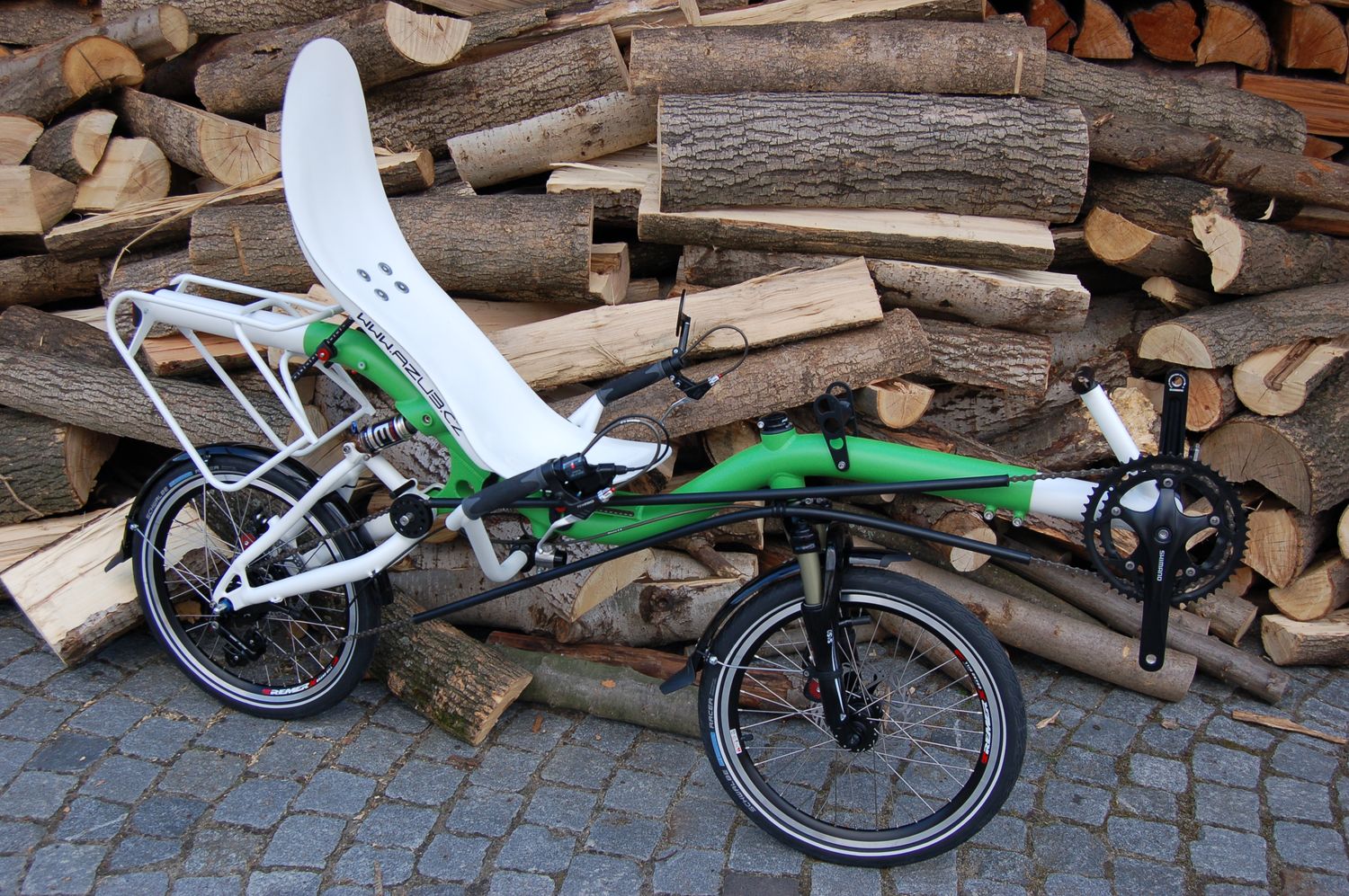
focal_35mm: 39
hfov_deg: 49.6
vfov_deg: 34.1
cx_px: 674
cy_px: 448
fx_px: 1460
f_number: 5.6
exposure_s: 1/125
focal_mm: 26
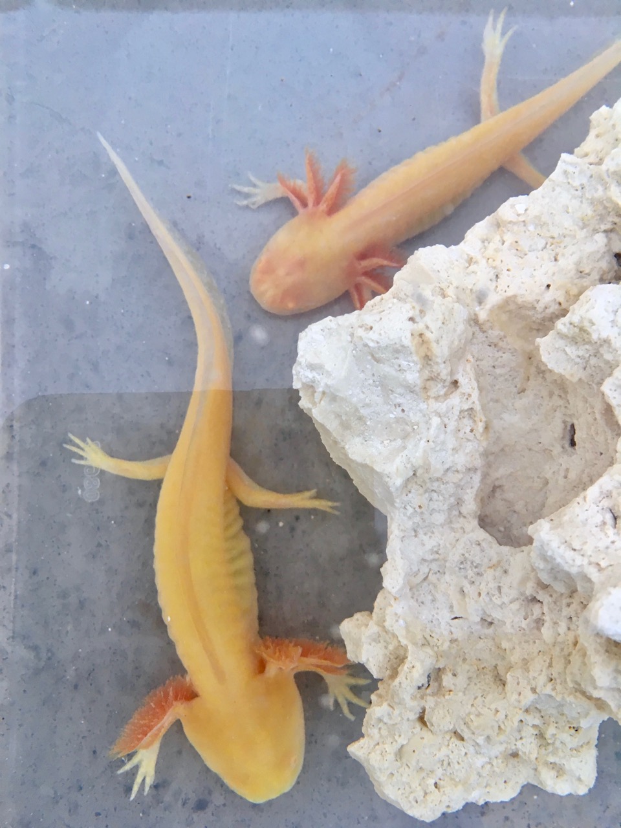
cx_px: 310
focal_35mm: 29
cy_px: 414
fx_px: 694
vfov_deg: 61.7
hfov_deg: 48.2
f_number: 2.2
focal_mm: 4.15
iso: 25
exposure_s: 1/30
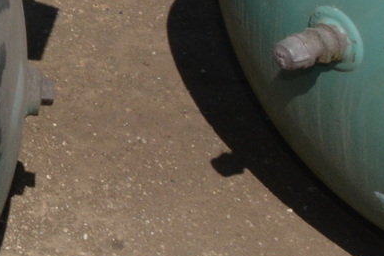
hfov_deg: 12.1
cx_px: -435
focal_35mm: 146
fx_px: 1557
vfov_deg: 8.9
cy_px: -234
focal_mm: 22
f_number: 25
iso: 800
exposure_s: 1/200
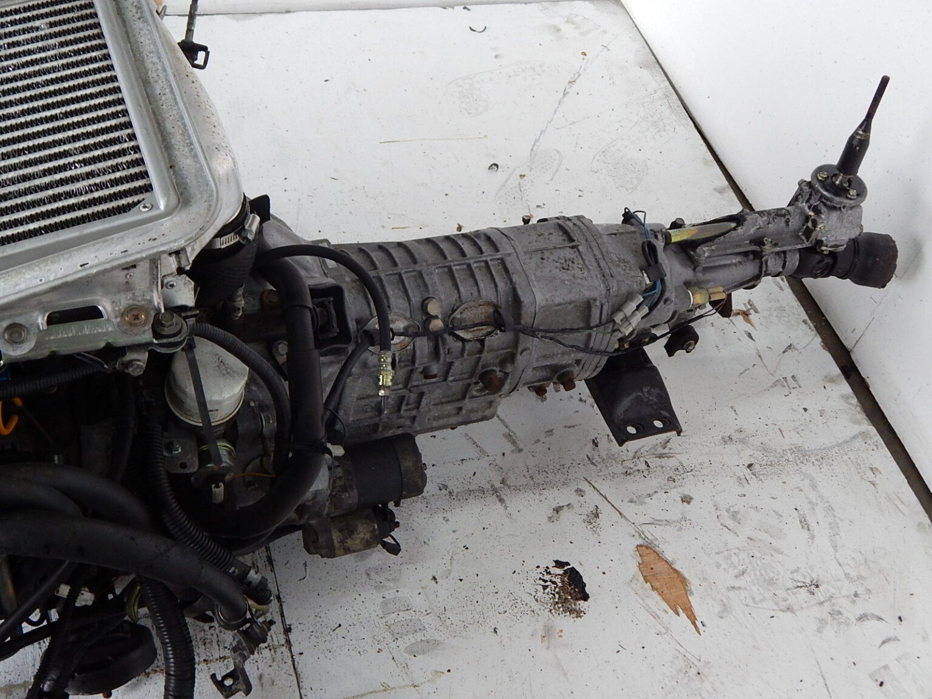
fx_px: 1158
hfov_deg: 43.9
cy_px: 350
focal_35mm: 43
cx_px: 466
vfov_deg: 33.6
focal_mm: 7.7
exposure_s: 1/25
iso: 400
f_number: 3.6
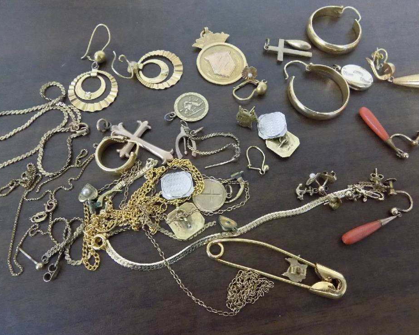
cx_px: 224
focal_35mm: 26
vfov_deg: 54.9
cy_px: 159
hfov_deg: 65.9
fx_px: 322
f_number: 3.1
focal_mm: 4
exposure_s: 1/13
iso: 400
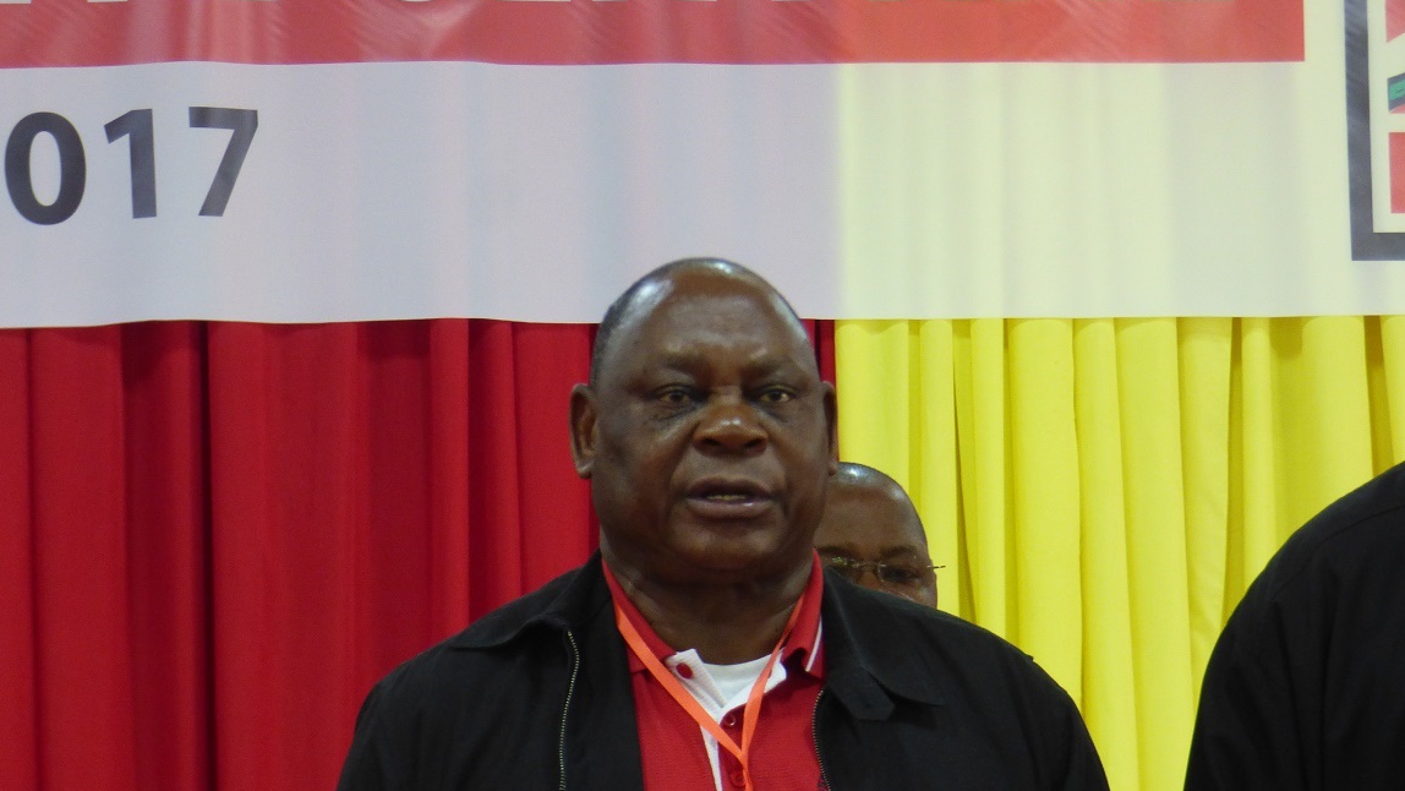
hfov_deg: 8.7
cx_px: 704
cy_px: 501
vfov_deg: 4.9
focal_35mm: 247
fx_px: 9203
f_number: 5.5
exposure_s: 1/5
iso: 400
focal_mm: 36.77
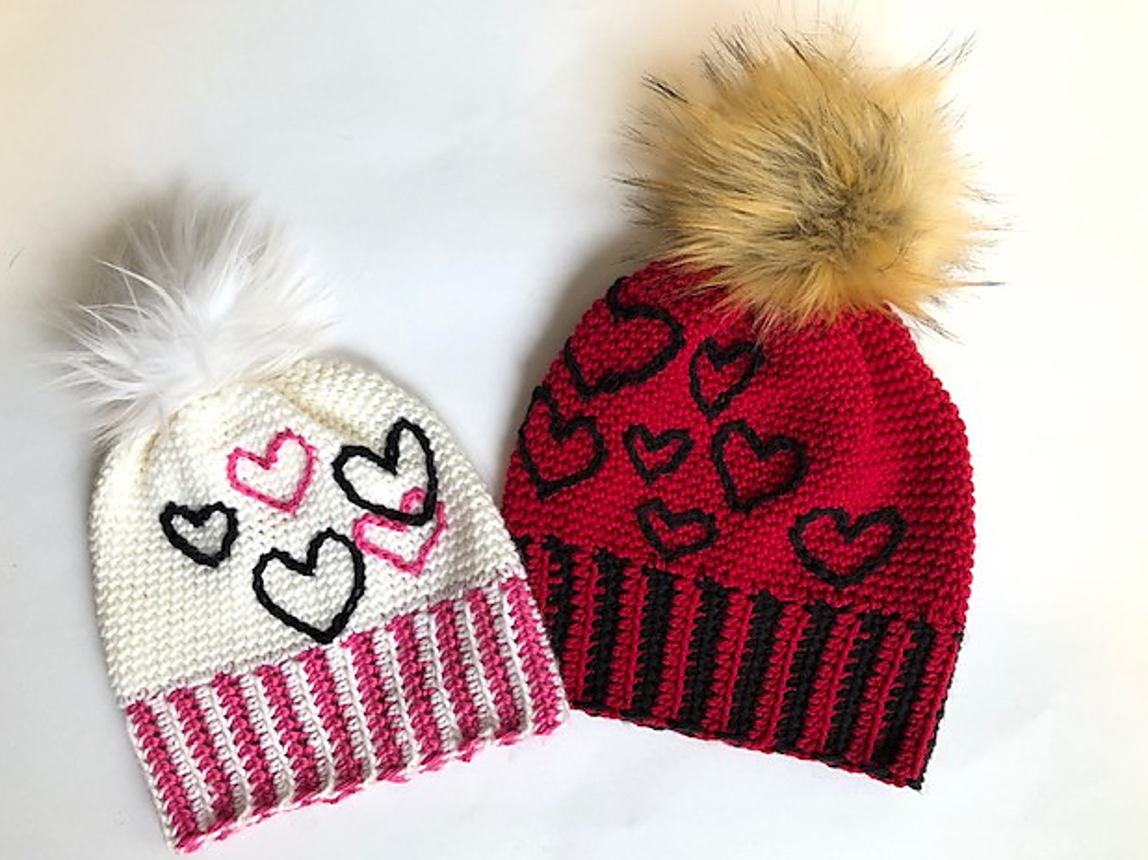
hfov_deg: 61.7
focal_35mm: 29
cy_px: 438
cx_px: 567
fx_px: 961
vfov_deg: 48.2
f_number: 1.8
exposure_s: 1/40
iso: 25
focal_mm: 3.99
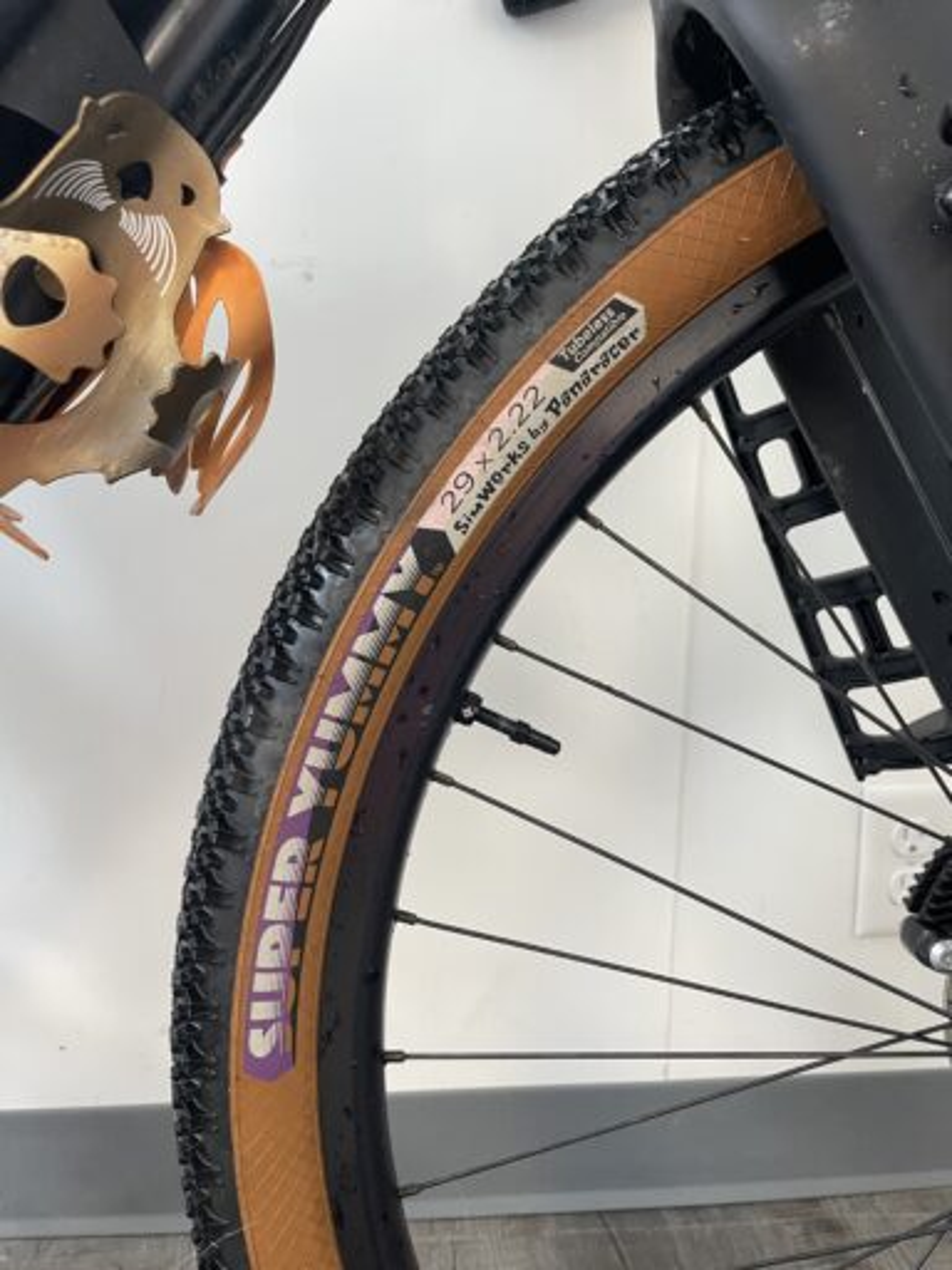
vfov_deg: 67.3
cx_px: 476
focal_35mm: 26
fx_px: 953
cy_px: 635
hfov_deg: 53.1
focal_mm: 4.2
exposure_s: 1/60
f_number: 1.6
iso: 200
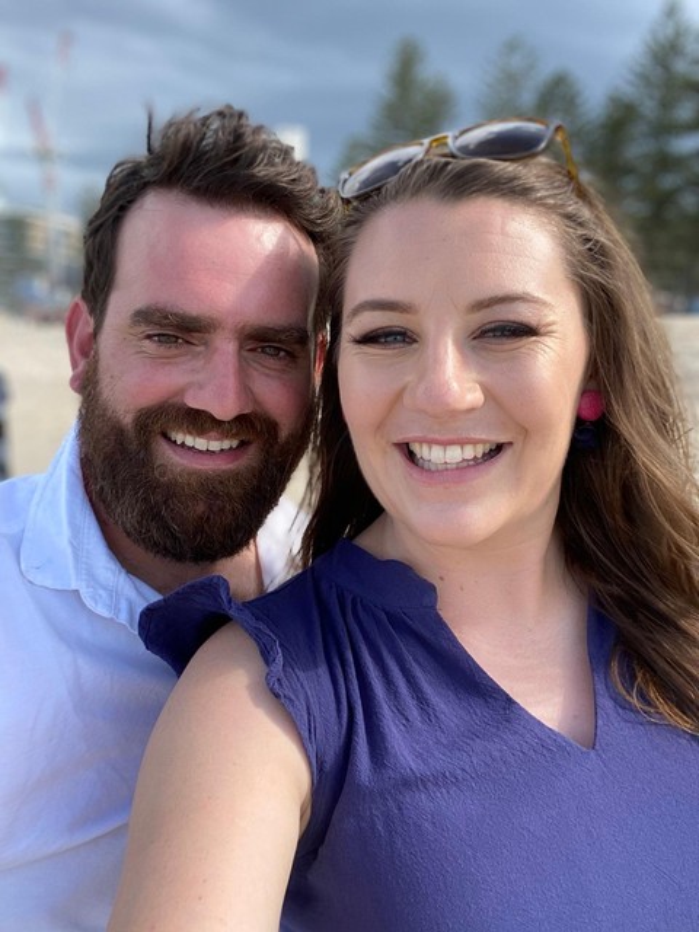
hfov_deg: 46.8
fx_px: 808
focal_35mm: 30
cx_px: 350
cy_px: 466
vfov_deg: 60.0
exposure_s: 1/407
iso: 25
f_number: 2.2
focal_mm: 2.71
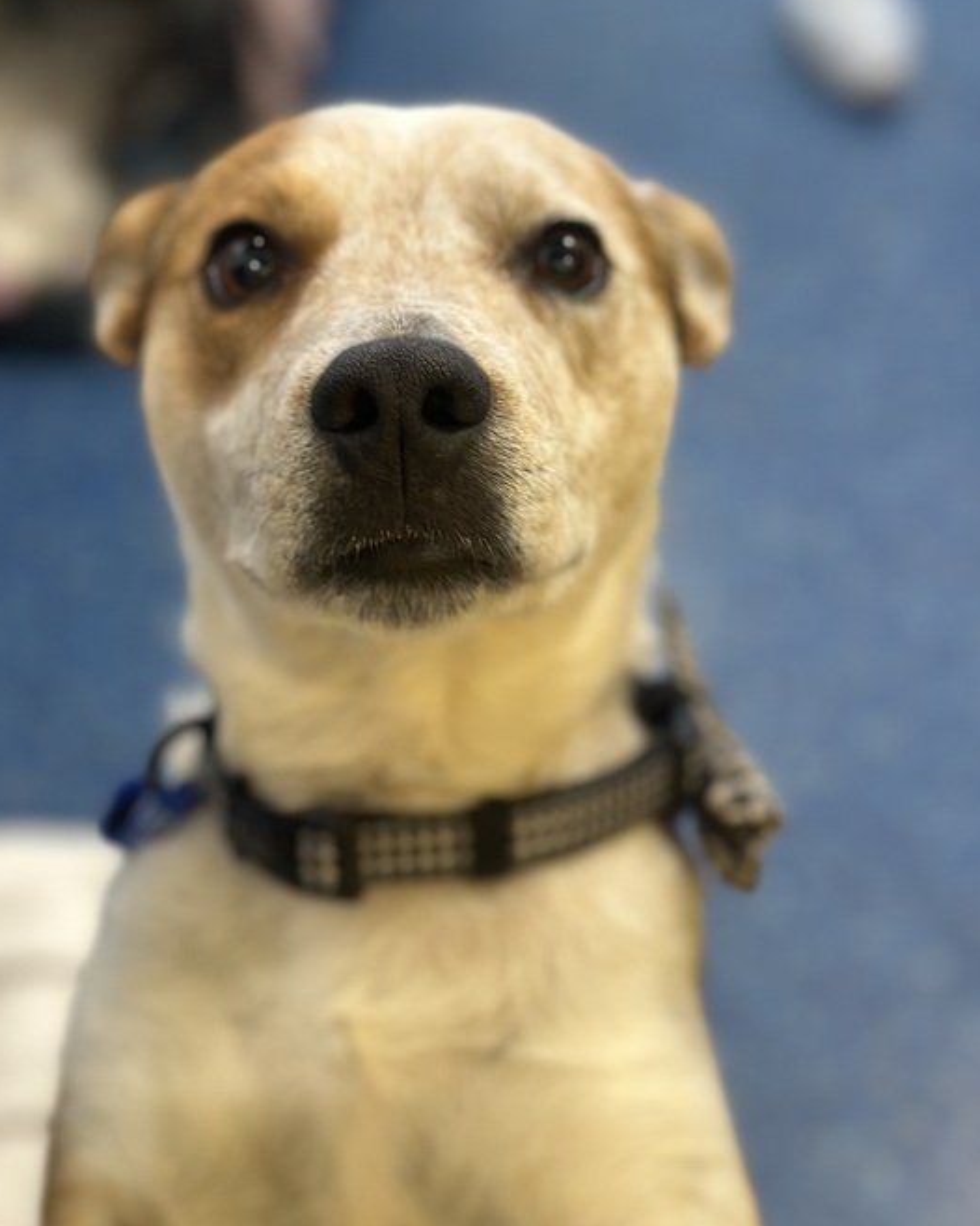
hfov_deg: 26.6
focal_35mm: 57
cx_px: 429
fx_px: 2068
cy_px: 512
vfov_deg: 33.0
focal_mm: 6.86
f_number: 1.78
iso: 200
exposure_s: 1/50
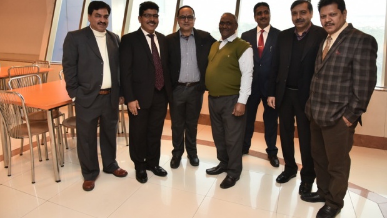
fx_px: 267
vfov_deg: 44.2
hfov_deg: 71.9
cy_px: 88
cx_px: 194
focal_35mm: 26
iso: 1600
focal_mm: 24
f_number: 6.3
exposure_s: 1/100
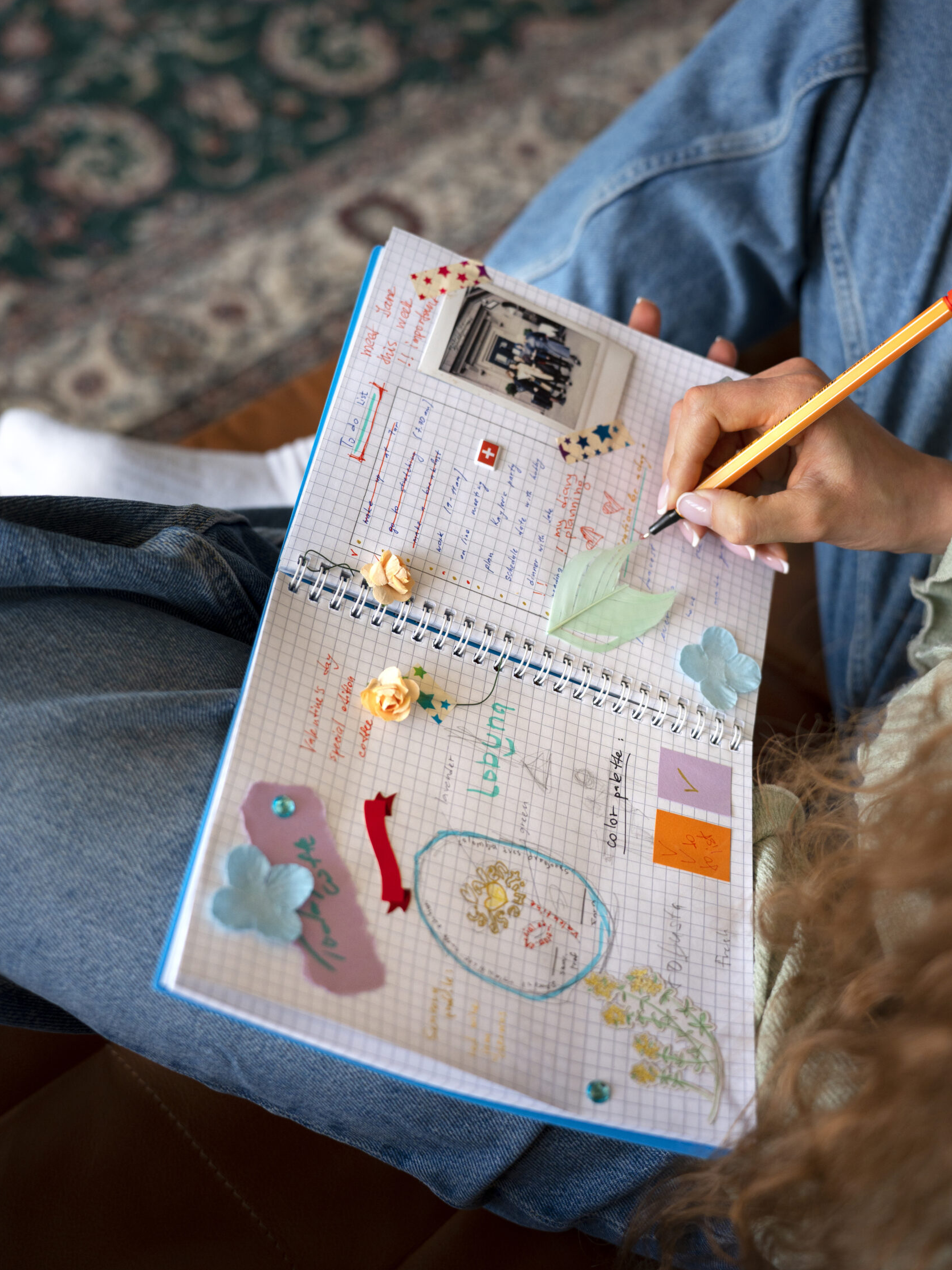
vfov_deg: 44.8
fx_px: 1540
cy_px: 594
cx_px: 476
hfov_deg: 34.3
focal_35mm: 42
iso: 800
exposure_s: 1/250
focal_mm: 38
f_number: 2.8
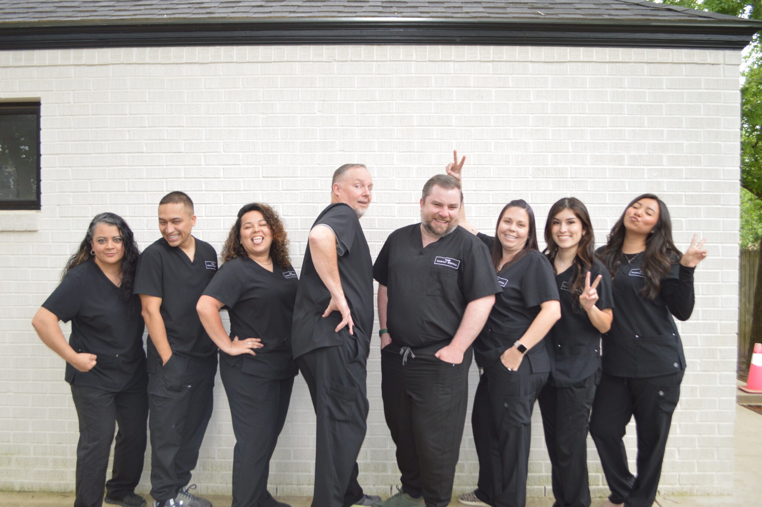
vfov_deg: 39.9
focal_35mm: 33
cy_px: 254
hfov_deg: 57.3
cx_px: 381
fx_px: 698
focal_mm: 22
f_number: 3.8
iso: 400
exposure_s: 1/125
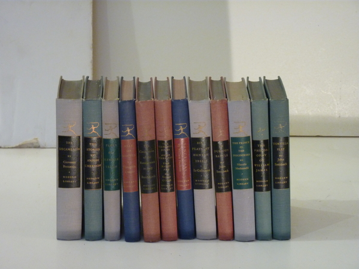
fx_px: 996
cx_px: 180
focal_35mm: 96
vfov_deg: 15.4
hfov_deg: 20.4
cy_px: 134
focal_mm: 15.8
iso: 400
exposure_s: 1/8
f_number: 4.3
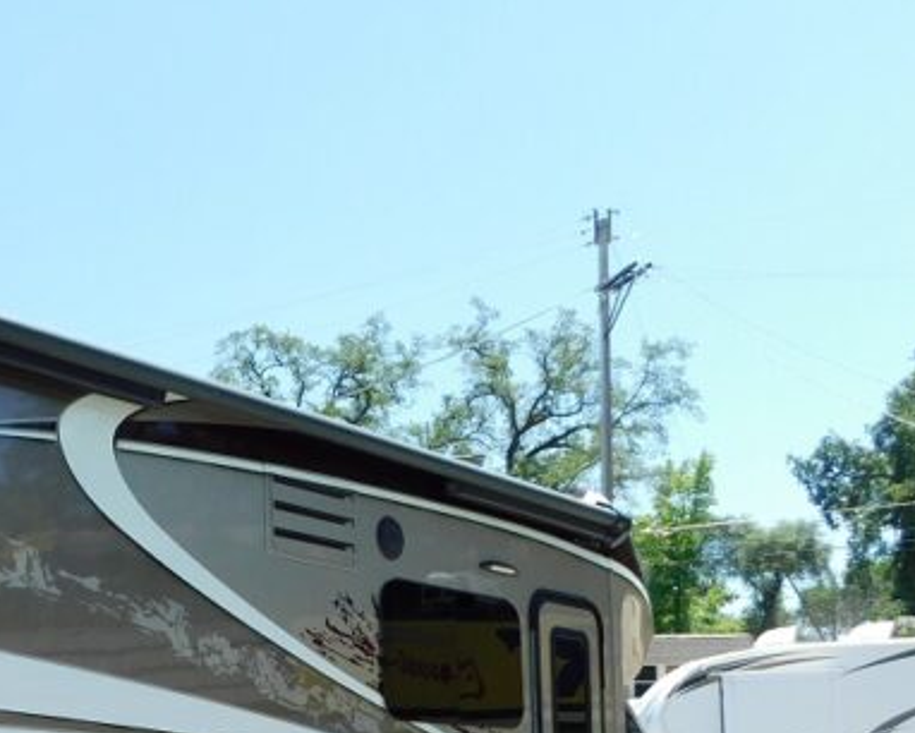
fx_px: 1273
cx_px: 57
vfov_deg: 30.3
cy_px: 695
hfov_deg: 36.5
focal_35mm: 47
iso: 125
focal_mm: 4
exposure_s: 1/800
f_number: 3
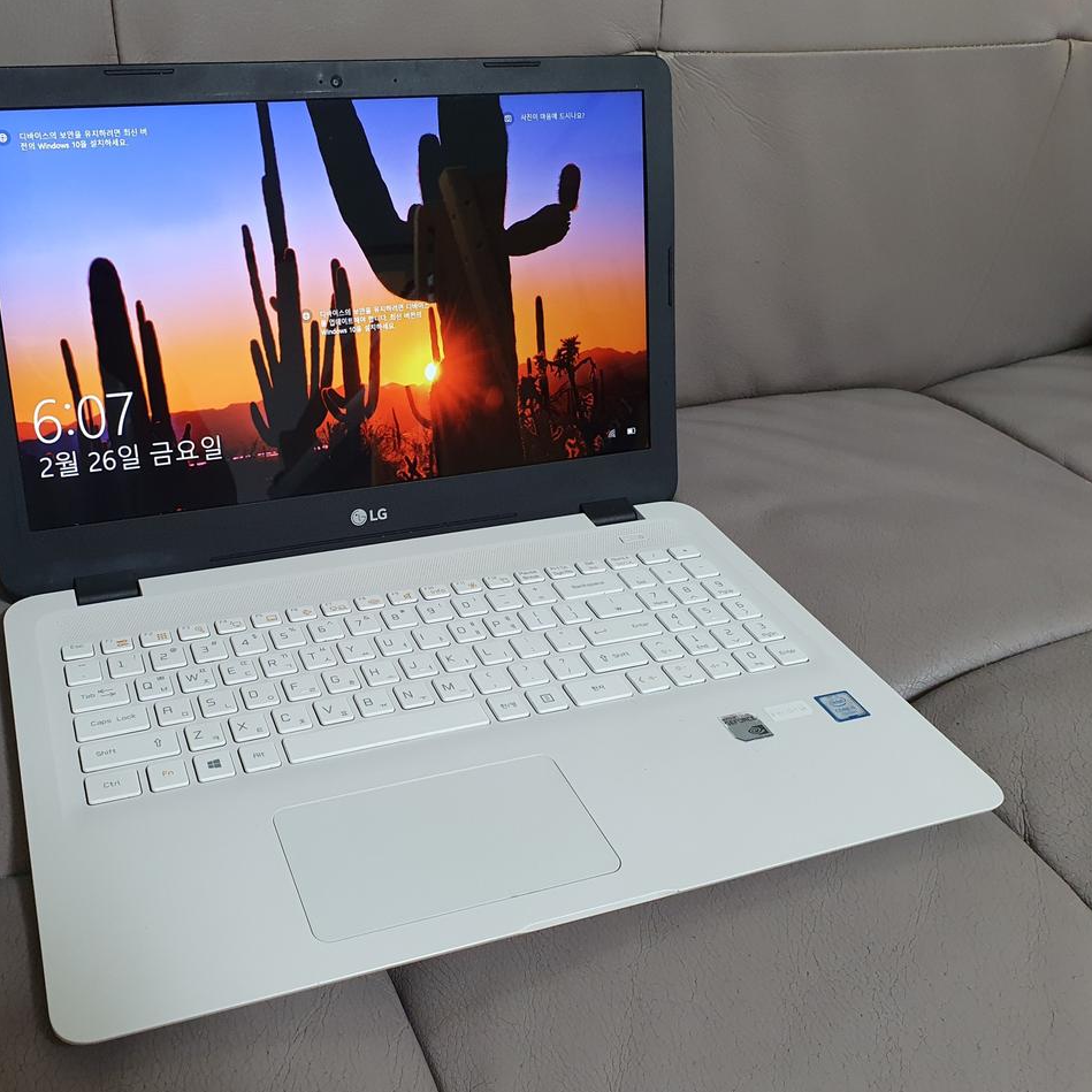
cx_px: 366
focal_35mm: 31
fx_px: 1106
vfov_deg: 52.5
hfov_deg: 51.6
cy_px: 548
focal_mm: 4.32
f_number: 2.4
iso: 250
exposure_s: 1/60
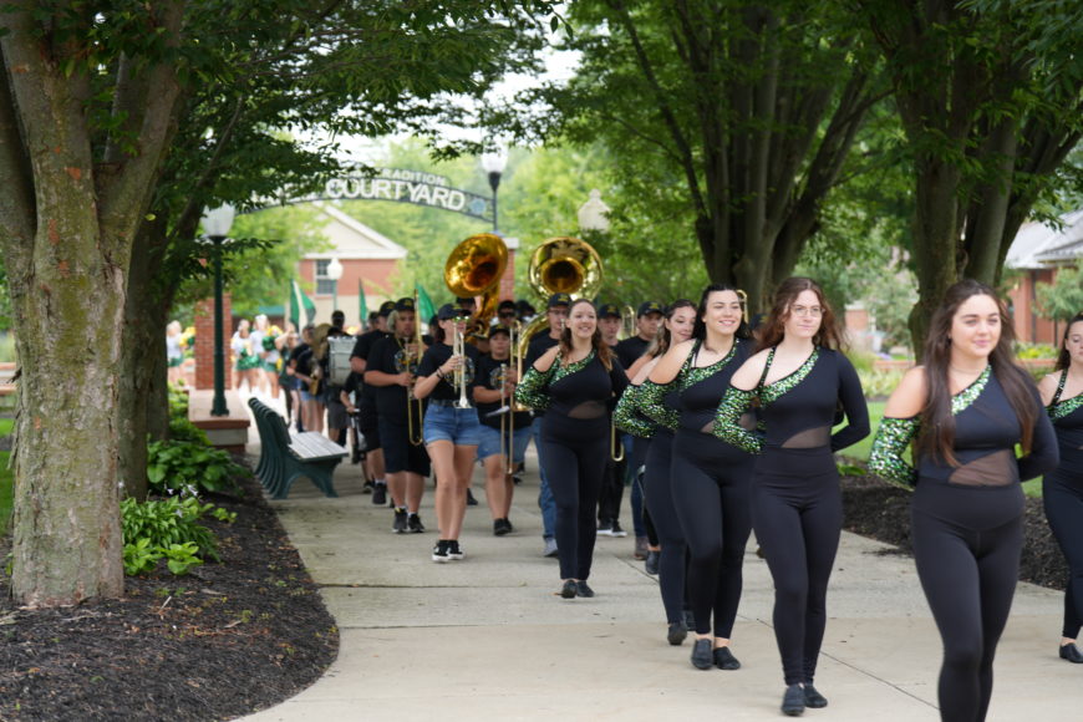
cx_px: 542
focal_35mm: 70
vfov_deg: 19.5
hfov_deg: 28.8
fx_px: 2106
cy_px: 361
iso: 100
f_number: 2.8
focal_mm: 70
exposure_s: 1/160
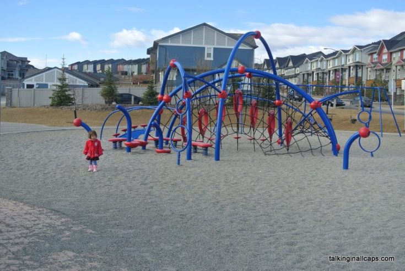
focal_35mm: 47
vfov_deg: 28.7
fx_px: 529
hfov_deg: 41.9
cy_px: 136
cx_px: 202
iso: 100
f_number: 4.5
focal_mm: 17.5
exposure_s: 1/320
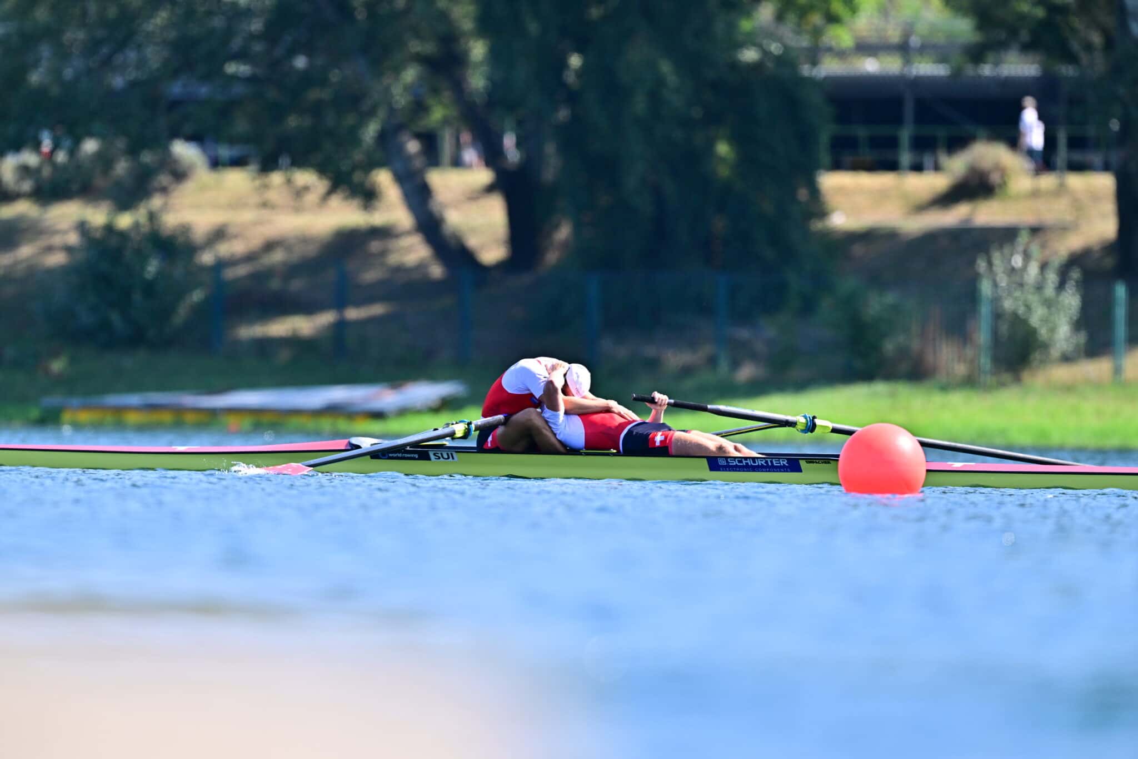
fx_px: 12643
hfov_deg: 5.2
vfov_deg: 3.4
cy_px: 380
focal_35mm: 400
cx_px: 569
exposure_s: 1/2500
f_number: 4
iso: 400
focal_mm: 400
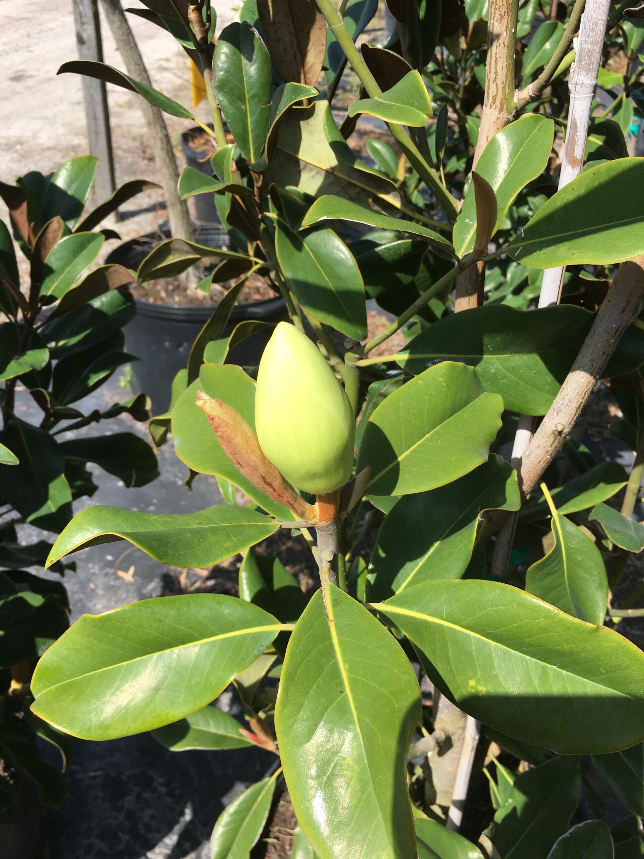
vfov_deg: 61.7
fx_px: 719
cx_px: 322
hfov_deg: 48.2
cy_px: 430
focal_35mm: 29
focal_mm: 4.15
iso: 25
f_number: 2.2
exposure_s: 1/1183
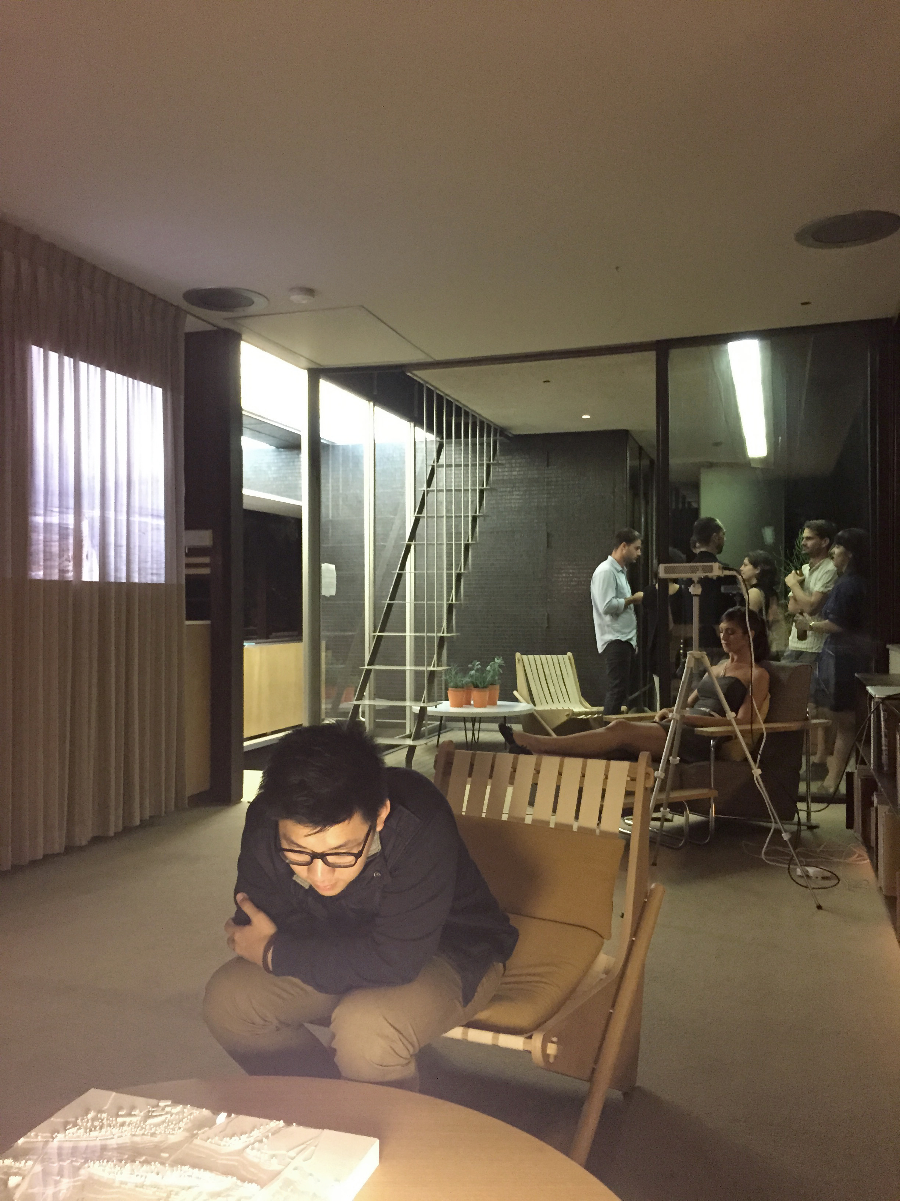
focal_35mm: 29
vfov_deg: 61.7
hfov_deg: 48.2
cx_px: 450
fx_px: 1005
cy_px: 600
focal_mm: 4.15
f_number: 2.2
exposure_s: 1/15
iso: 400
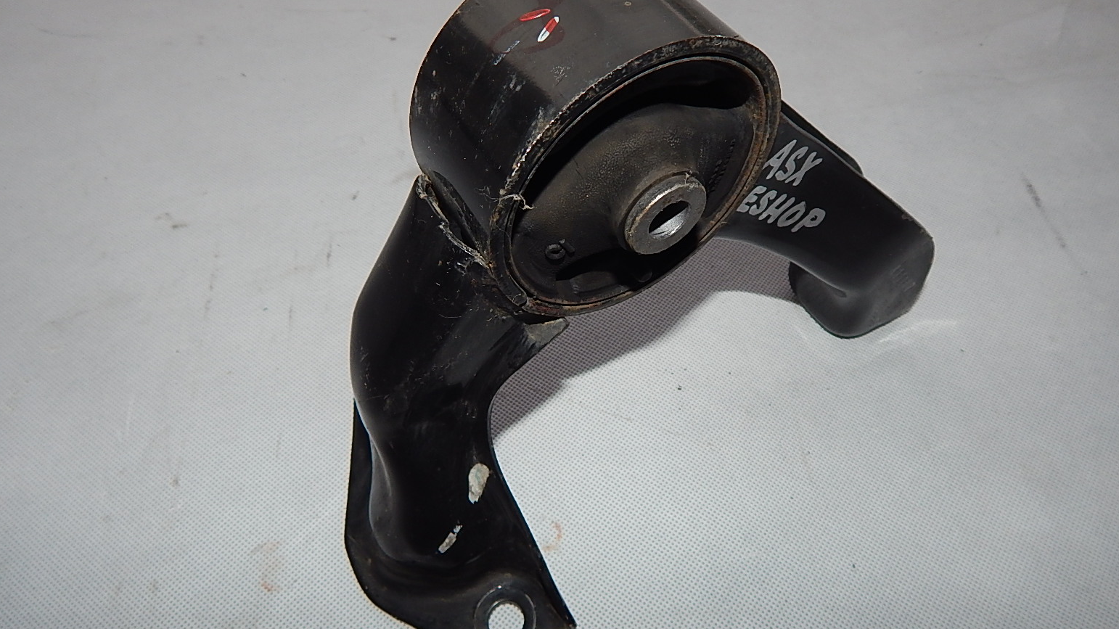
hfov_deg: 71.9
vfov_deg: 44.4
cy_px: 307
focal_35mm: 26
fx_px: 771
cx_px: 547
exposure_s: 1/800
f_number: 6
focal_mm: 4
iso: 125
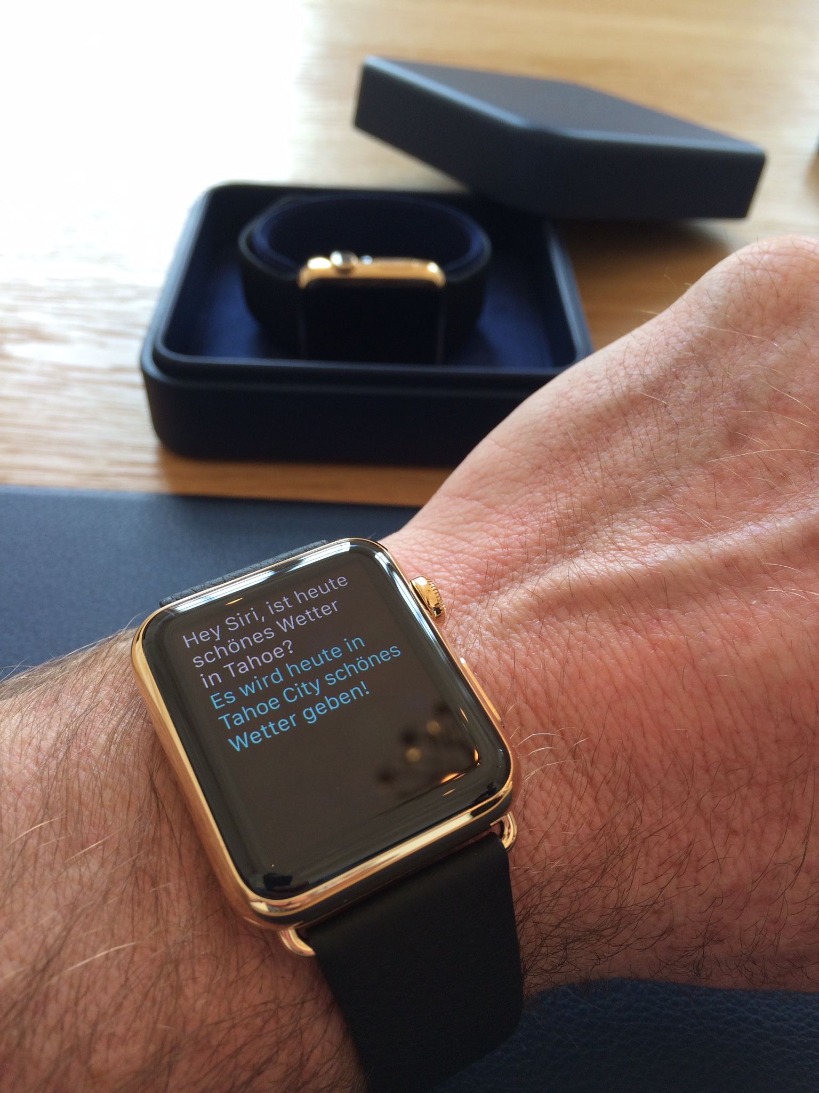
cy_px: 546
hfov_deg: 48.2
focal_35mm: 29
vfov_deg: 61.7
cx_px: 410
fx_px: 915
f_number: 2.2
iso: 40
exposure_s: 1/120
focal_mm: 4.15
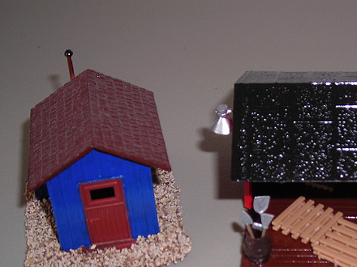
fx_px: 712
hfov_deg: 27.6
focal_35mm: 69
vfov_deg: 21.2
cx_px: 288
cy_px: 178
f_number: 3.2
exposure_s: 1/60.1
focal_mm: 6.3
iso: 50
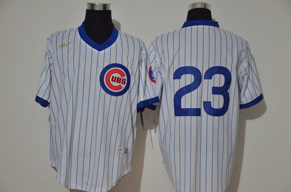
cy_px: 96
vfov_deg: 18.1
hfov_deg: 27.0
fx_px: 605
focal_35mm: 75
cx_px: 146
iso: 4000
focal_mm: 50
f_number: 4.8
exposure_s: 1/50
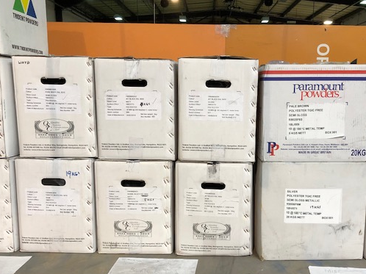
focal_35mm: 36
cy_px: 153
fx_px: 380
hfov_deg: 51.1
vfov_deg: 39.6
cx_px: 219
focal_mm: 4
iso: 40
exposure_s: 1/33
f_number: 1.8
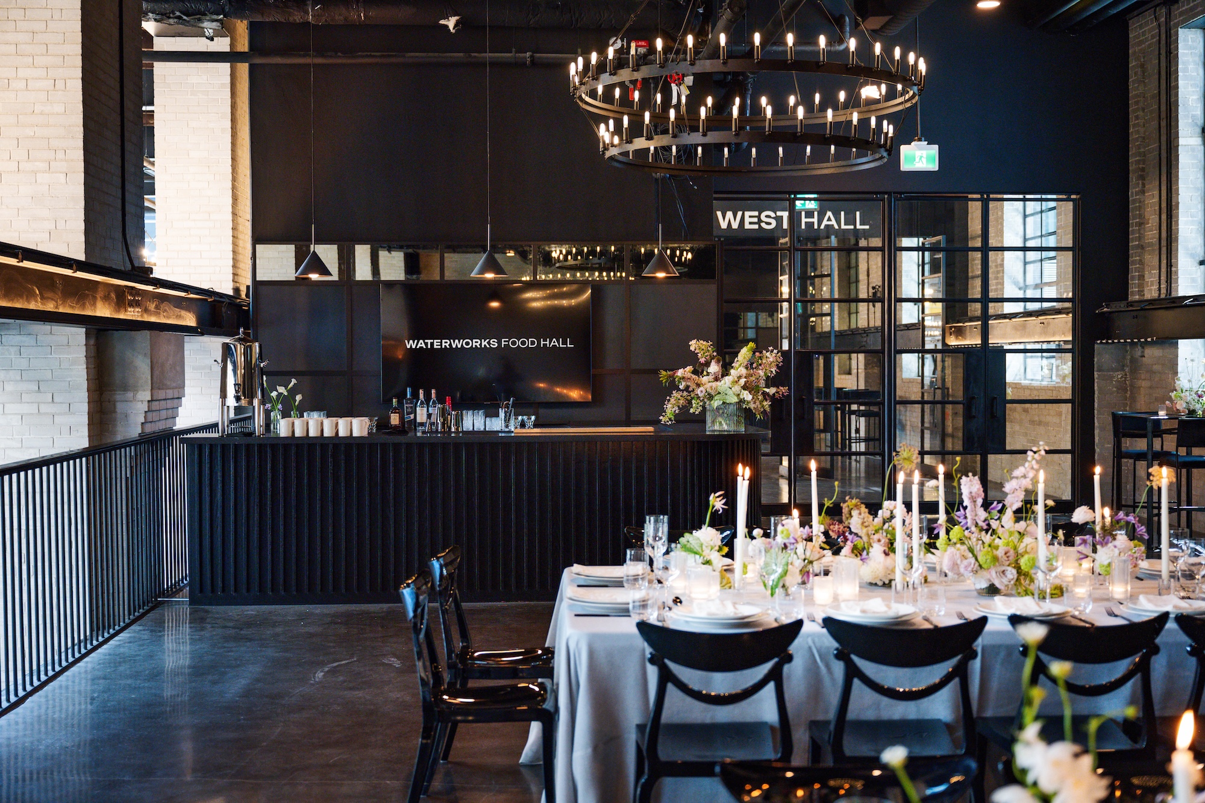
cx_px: 602
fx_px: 1473
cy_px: 402
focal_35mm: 44
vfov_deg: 30.5
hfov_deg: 44.5
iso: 1600
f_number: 3.2
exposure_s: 1/125
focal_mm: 44
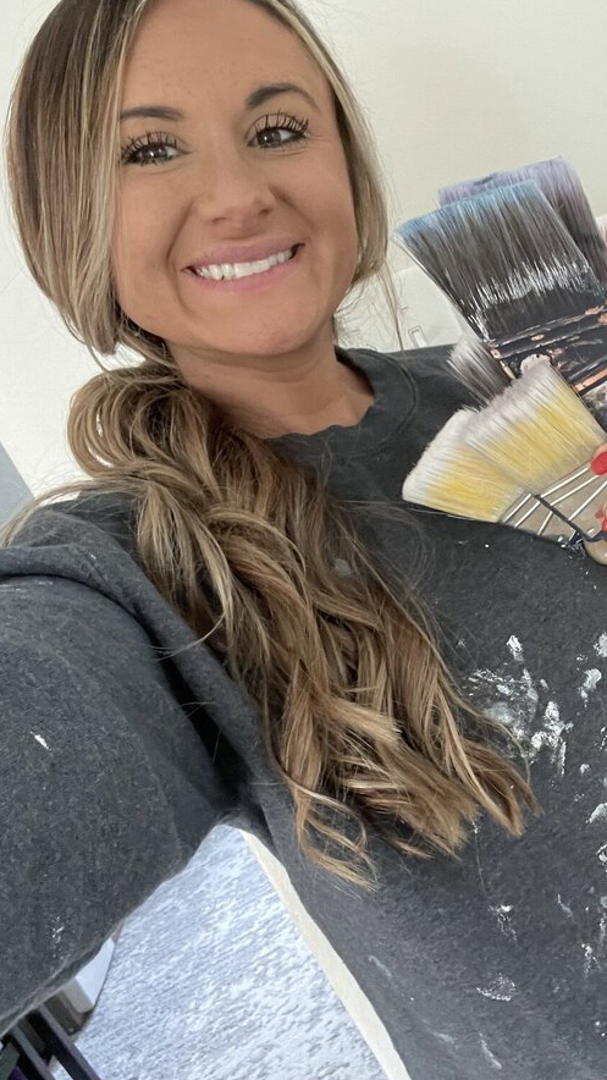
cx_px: 563
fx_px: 973
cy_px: 533
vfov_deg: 58.0
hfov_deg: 32.6
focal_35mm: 34
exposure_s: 1/40
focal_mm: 2.71
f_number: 2.2
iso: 320
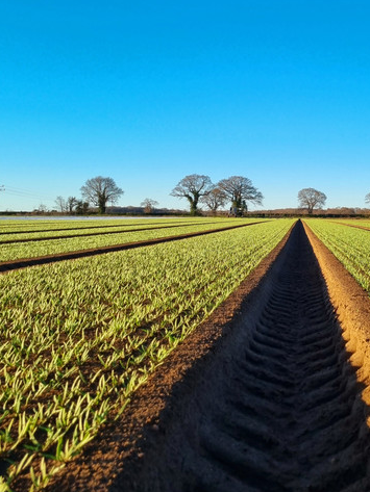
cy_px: 112
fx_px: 627
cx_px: 311
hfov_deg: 31.8
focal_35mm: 44
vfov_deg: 41.4
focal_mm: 5.4
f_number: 1.8
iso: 50
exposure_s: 1/1667
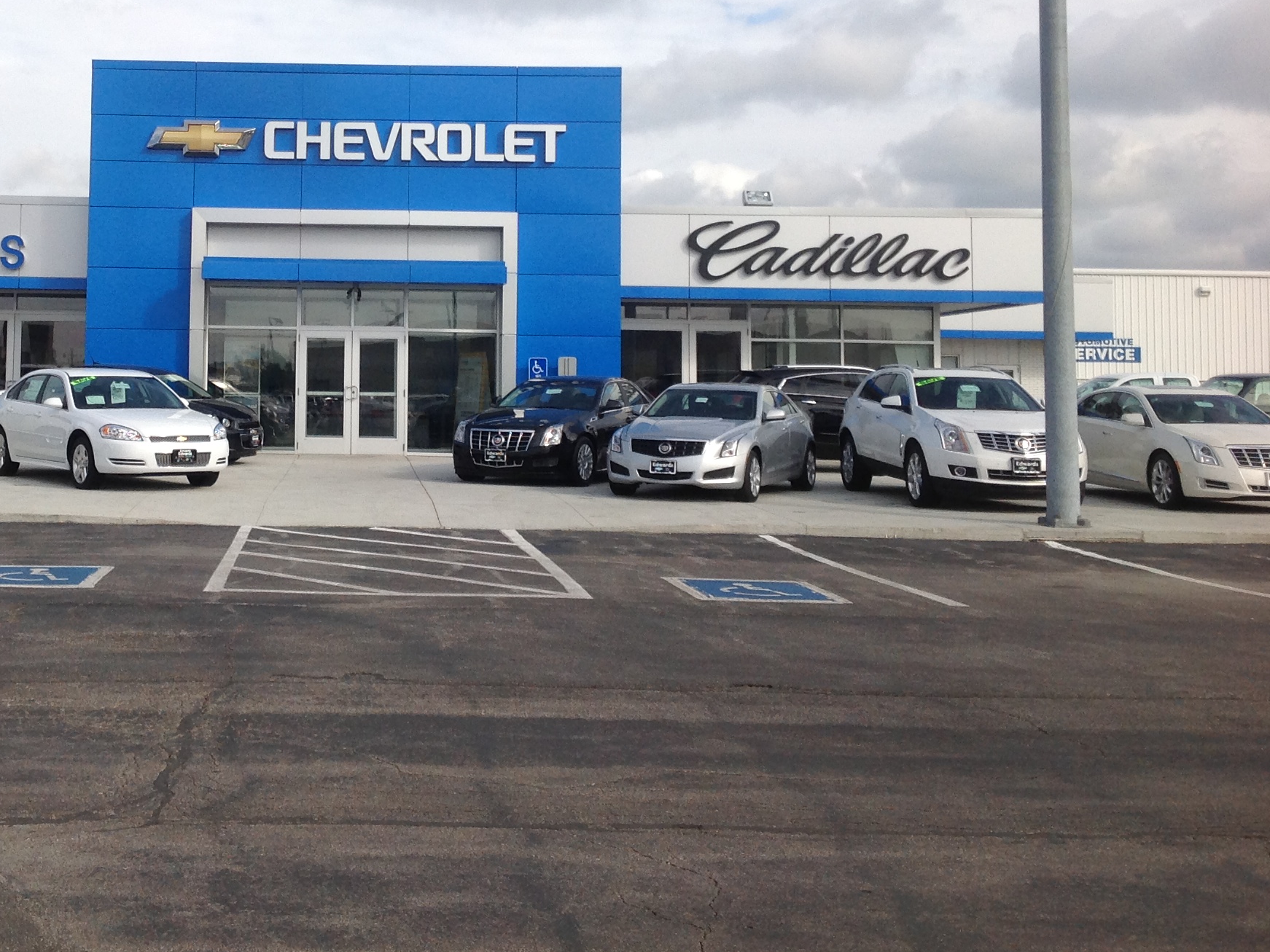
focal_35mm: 52
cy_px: 265
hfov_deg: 36.2
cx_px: 356
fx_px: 1908
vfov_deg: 27.7
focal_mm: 4.28
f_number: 2.4
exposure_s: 1/2016
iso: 50
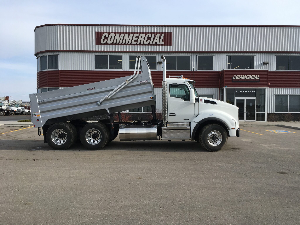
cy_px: 112
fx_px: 251
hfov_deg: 61.7
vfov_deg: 48.2
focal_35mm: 29
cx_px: 150
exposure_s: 1/1425
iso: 25
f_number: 2.2
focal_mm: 4.15
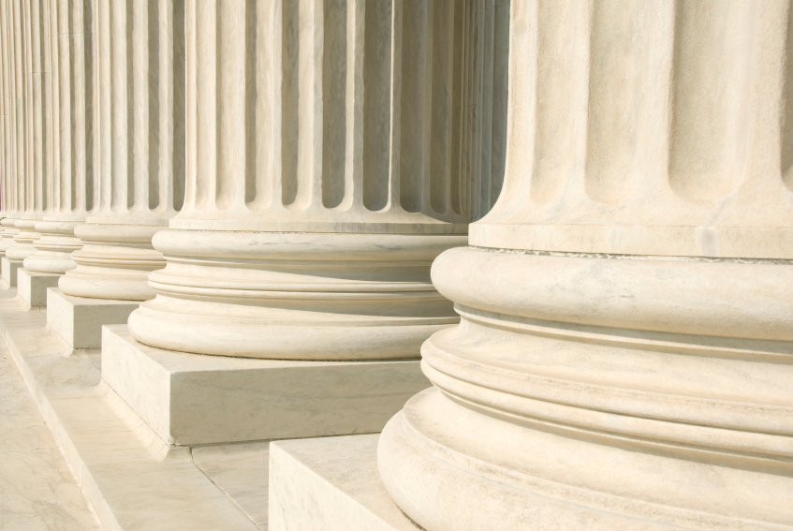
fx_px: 1059
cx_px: 396
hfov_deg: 41.1
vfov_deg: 28.2
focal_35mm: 48
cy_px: 266
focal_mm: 32
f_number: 13
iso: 100
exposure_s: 1/200
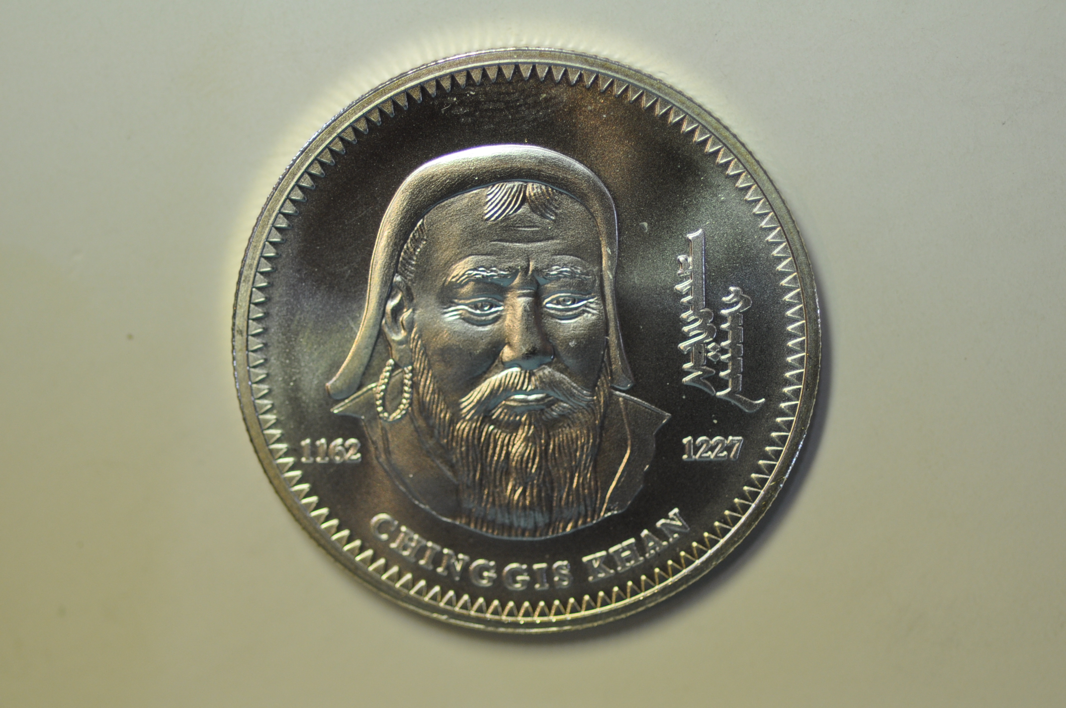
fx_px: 2662
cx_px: 533
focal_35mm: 90
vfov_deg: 15.2
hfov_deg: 22.6
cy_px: 354
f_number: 4
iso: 500
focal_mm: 60
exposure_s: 1/250
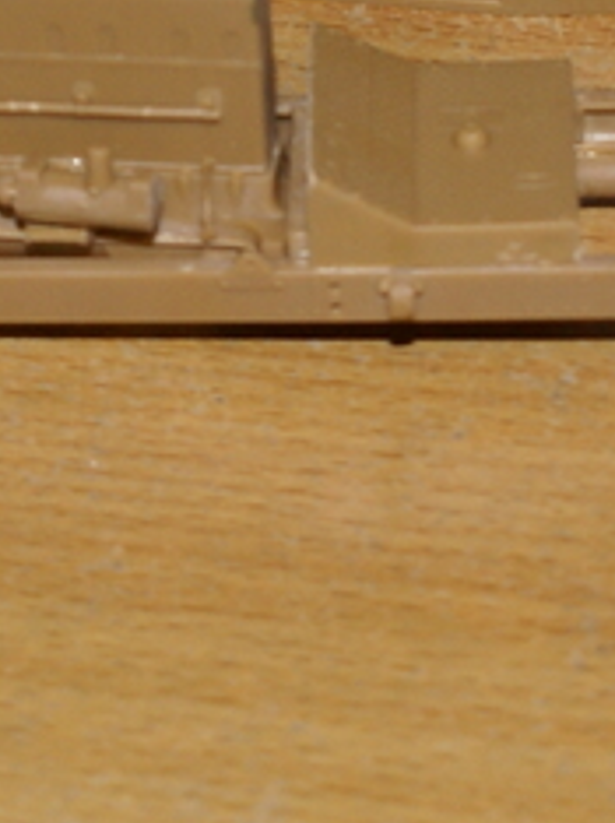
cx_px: 515
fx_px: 5247
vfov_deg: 8.9
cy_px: 162
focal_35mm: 221
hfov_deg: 6.7
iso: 400
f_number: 5.6
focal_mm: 35
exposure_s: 1/60
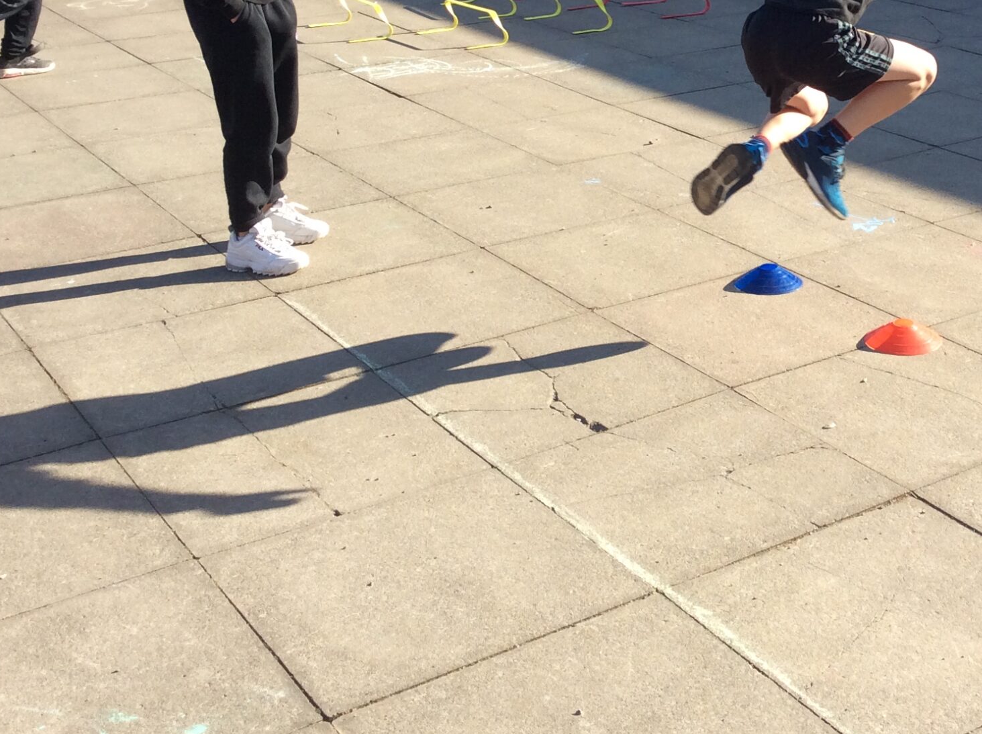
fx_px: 1586
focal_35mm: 56
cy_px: 136
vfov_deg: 25.5
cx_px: 746
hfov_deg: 33.6
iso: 32
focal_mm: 3.3
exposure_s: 1/465
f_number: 2.4
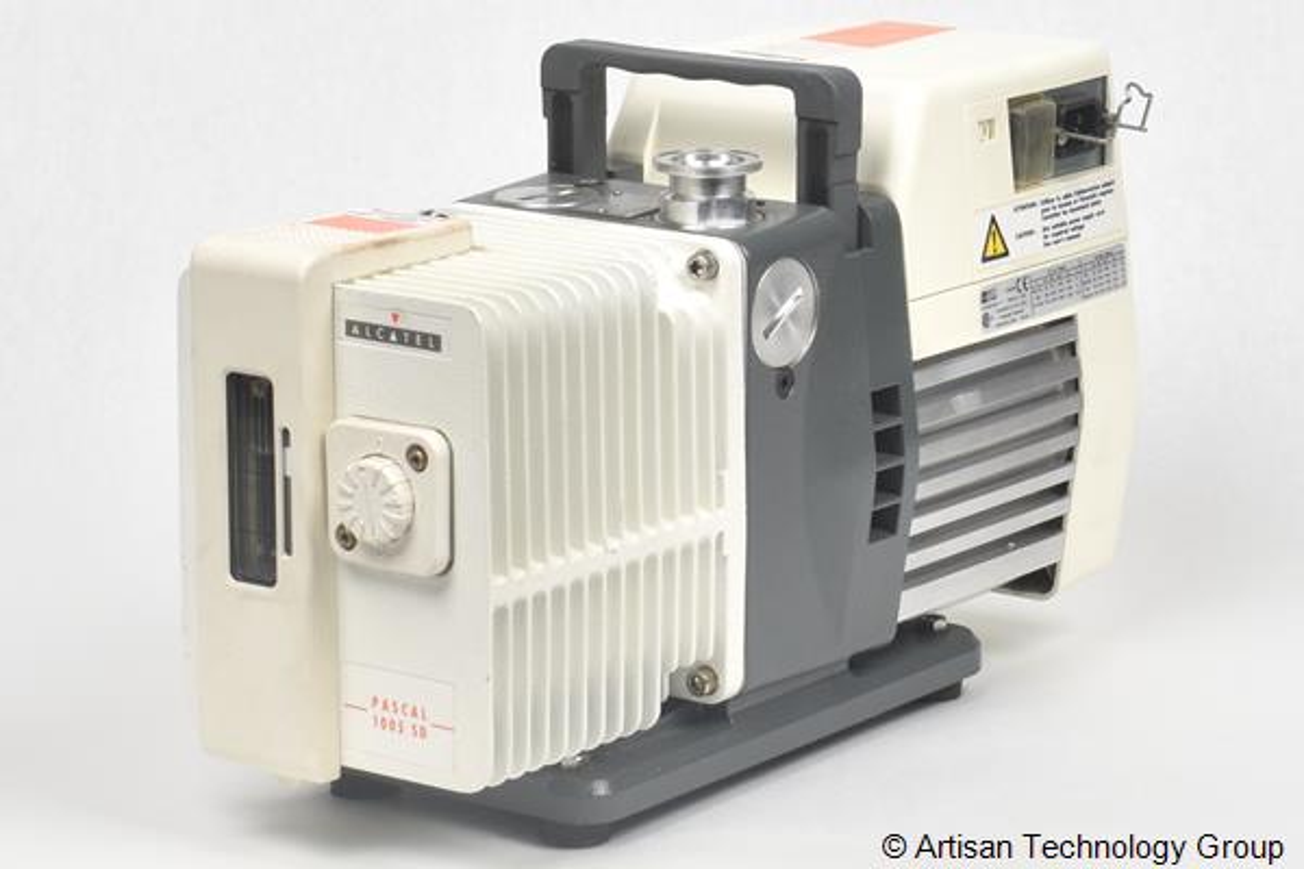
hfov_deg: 35.1
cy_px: 434
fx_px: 2065
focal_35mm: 57
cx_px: 652
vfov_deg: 23.8
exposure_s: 1/160
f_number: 18
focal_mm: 38
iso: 200
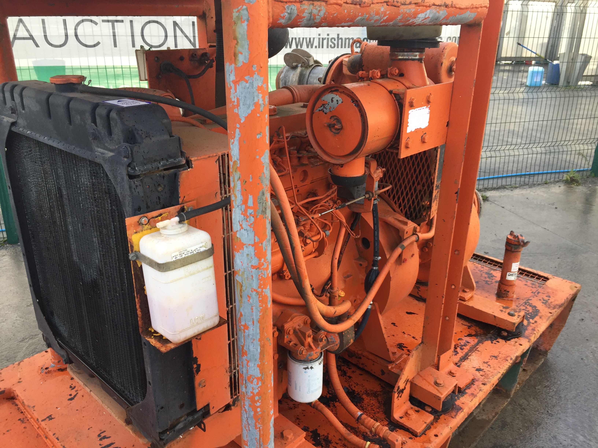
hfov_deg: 61.7
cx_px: 299
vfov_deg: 48.2
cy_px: 224
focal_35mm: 29
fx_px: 501
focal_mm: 4.15
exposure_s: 1/100
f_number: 2.2
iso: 50
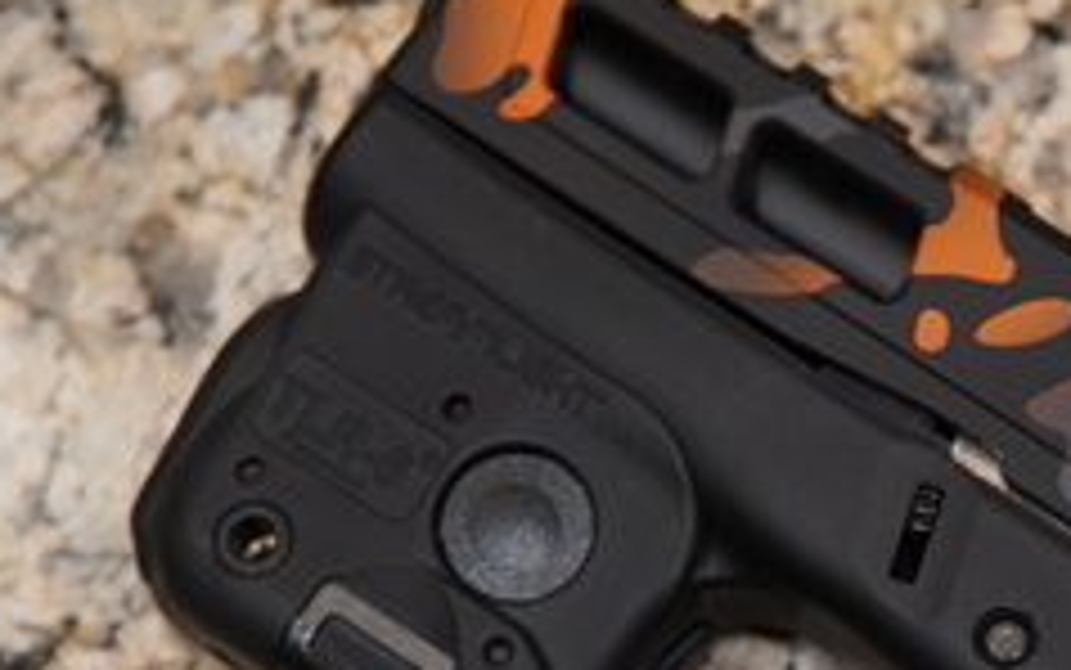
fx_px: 4497
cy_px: 965
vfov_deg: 8.4
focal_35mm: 154
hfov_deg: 13.3
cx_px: 1166
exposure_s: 1/30
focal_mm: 30
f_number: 3.5
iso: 200
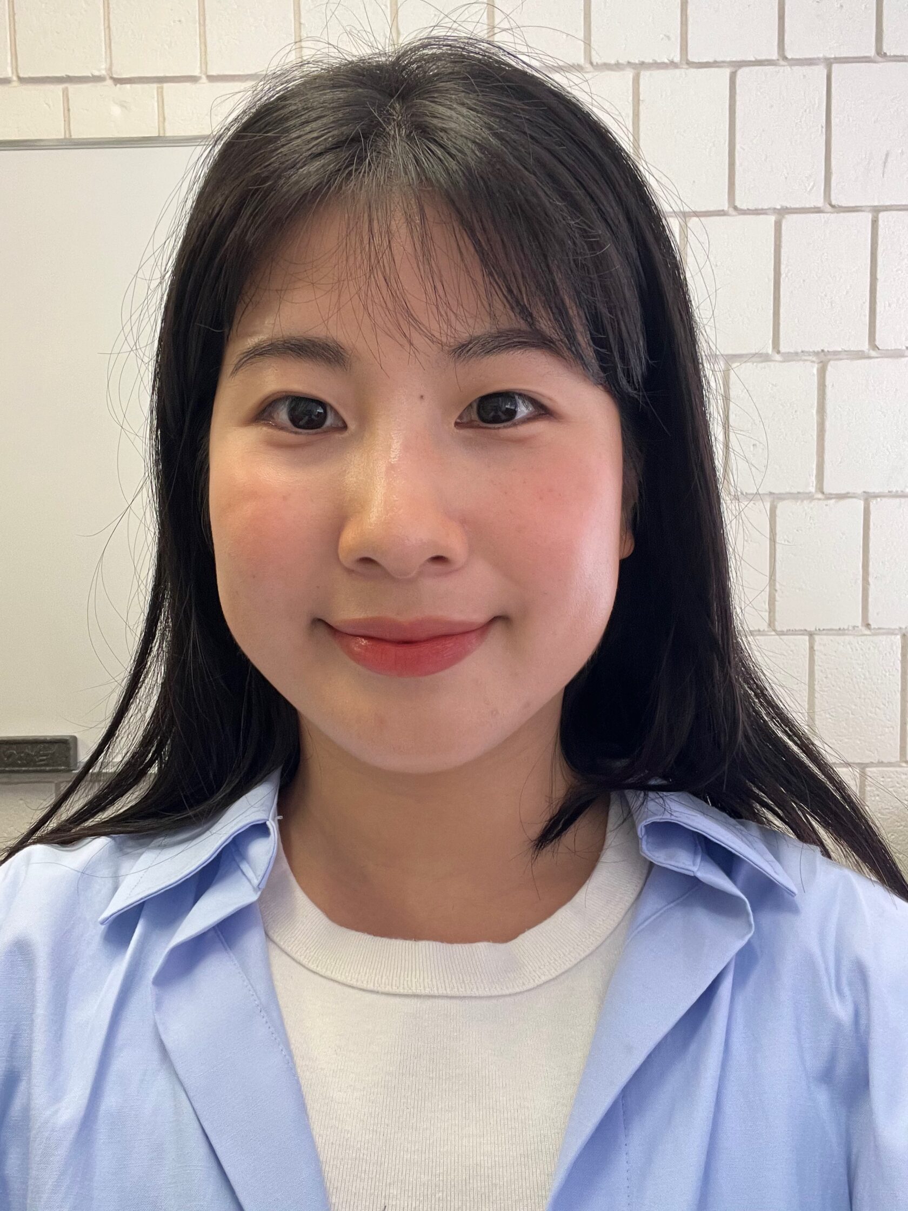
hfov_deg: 46.8
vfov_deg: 60.0
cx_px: 454
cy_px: 606
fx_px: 1049
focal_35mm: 30
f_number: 2.2
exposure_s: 1/60
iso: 160
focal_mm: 2.71
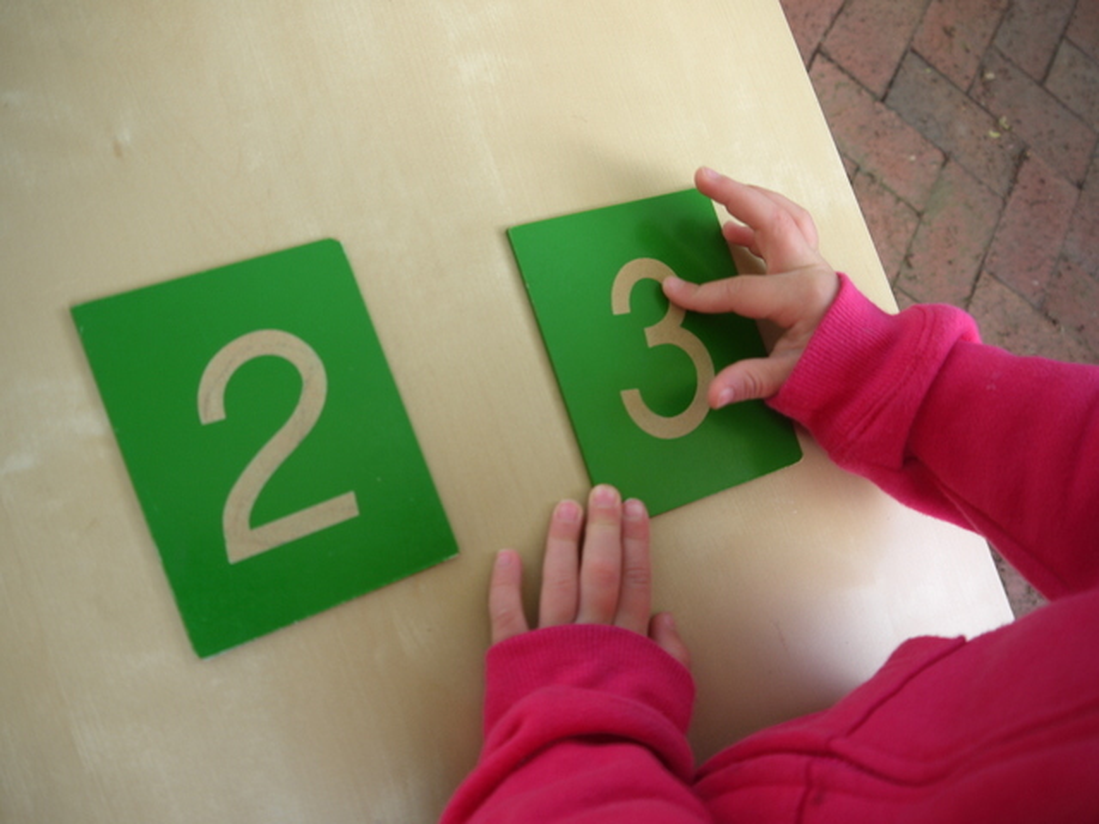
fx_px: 889
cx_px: 550
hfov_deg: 63.4
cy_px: 412
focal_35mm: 28
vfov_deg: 49.7
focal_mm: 14
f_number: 3.5
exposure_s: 1/100
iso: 100
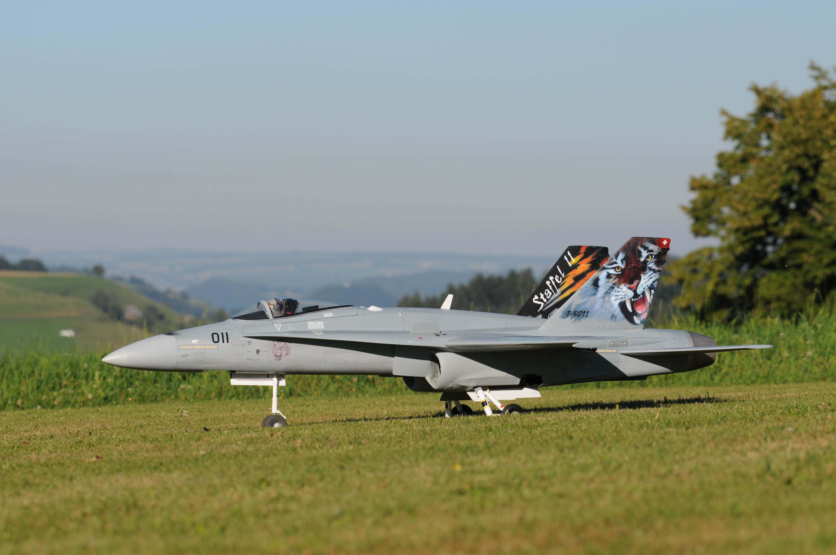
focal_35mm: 180
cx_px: 418
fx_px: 4175
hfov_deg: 11.4
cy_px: 278
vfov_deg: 7.6
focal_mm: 120
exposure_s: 1/800
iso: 200
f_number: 9
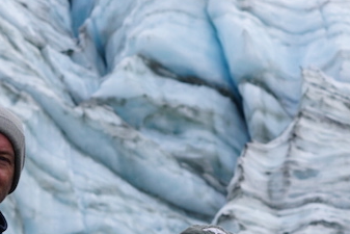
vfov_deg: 7.2
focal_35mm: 190
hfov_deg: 10.8
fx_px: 1848
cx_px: 253
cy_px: 165
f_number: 5
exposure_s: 1/500
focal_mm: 50
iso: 100
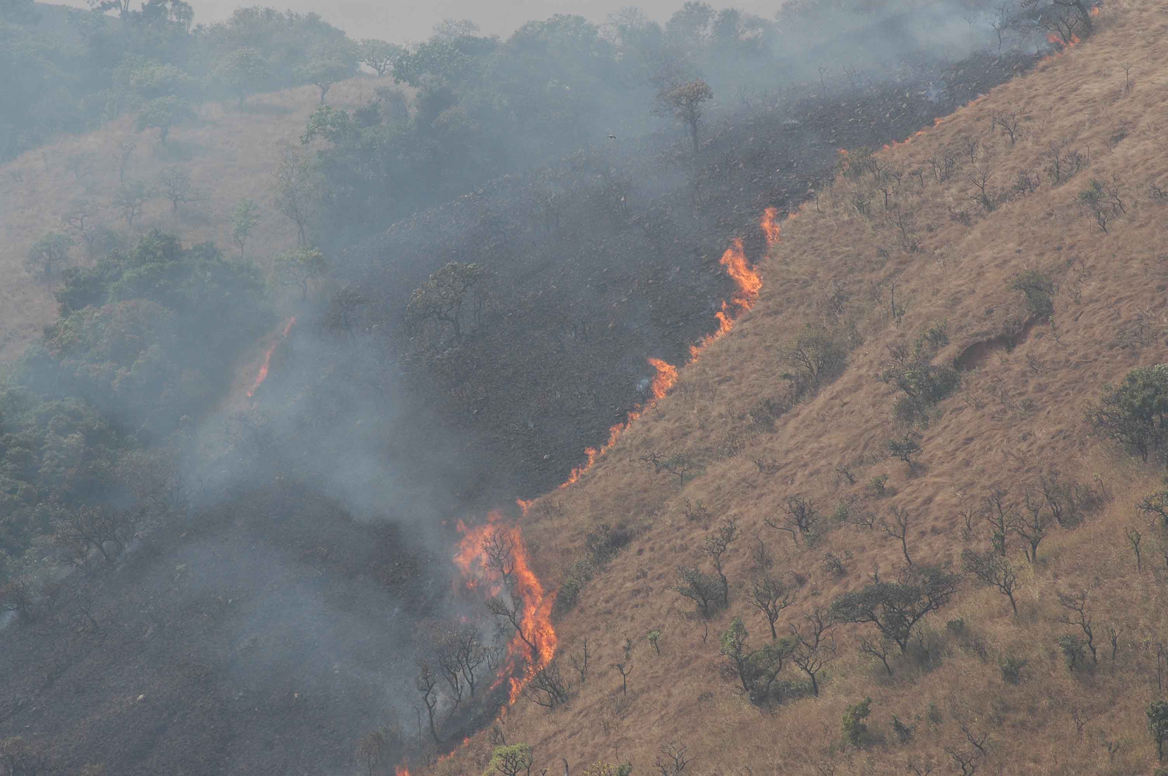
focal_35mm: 315
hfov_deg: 6.5
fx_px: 10211
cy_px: 388
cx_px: 584
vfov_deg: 4.4
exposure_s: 1/400
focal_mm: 210
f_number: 9
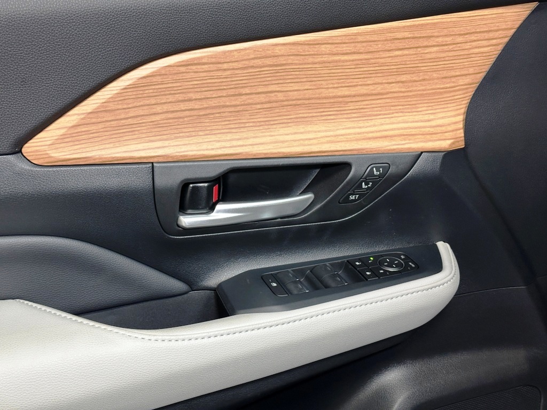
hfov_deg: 39.7
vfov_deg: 30.3
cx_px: 274
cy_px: 205
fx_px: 758
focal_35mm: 48
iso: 320
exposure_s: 1/40
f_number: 1.78
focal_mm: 6.86
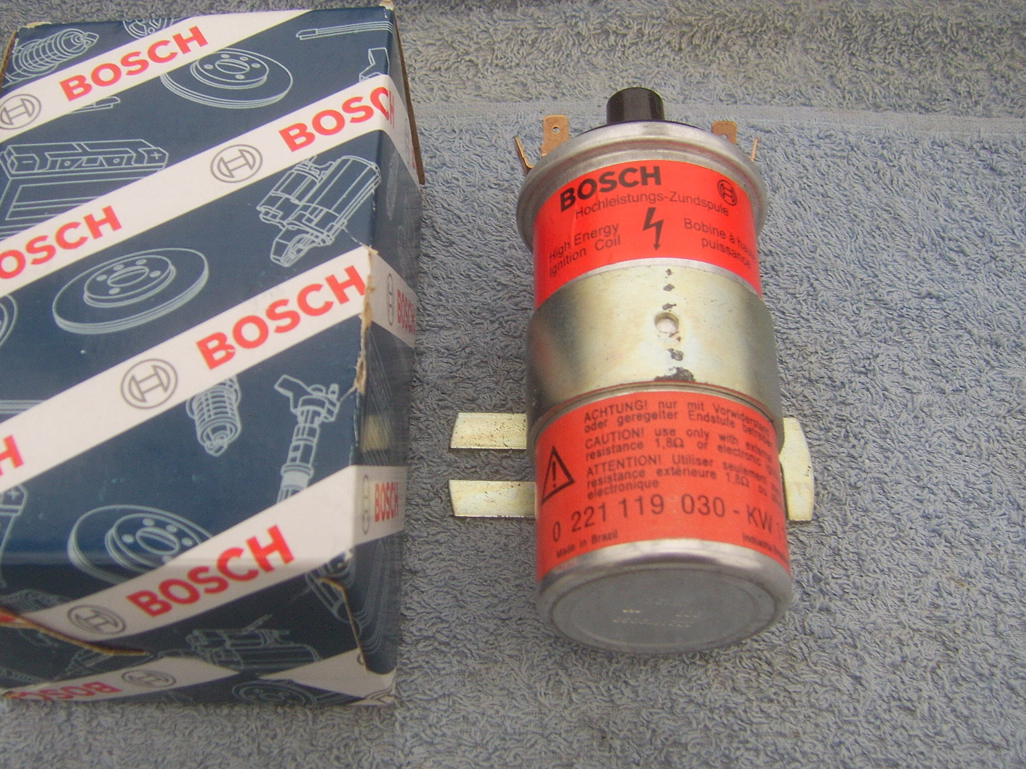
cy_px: 371
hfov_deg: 39.6
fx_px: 1423
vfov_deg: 30.3
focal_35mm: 48
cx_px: 467
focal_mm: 7.8
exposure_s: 1/60
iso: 50
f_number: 2.8
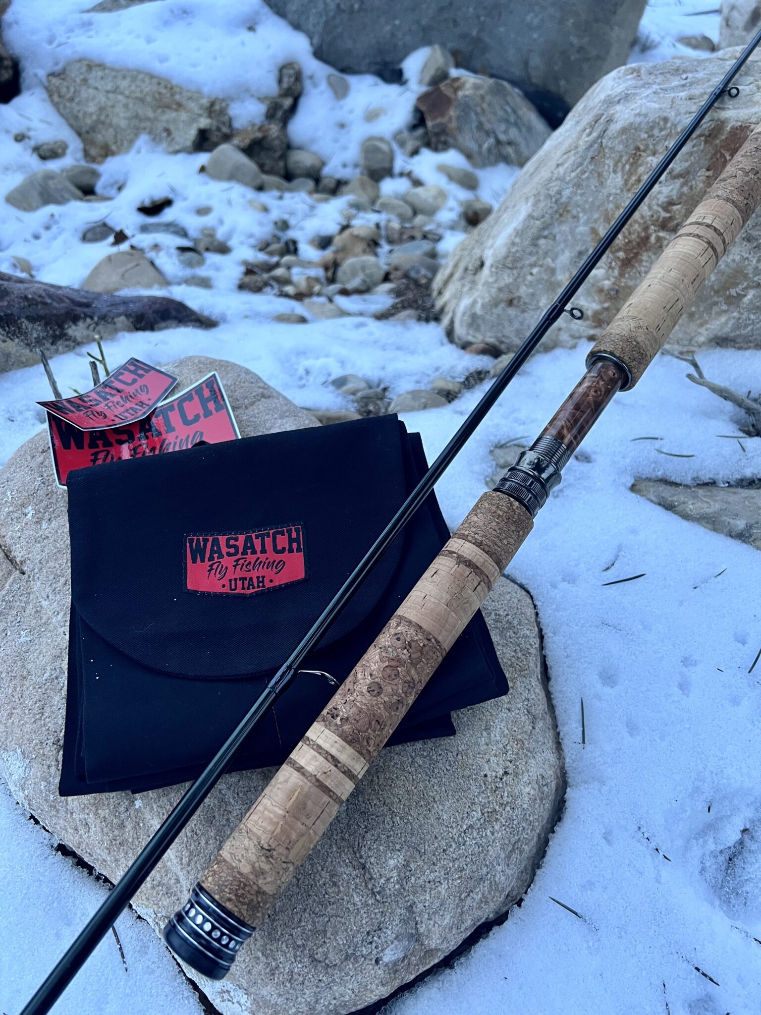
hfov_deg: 53.1
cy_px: 508
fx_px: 762
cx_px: 380
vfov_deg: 67.3
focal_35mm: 26
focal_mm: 5.7
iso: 200
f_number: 1.5
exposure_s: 1/60
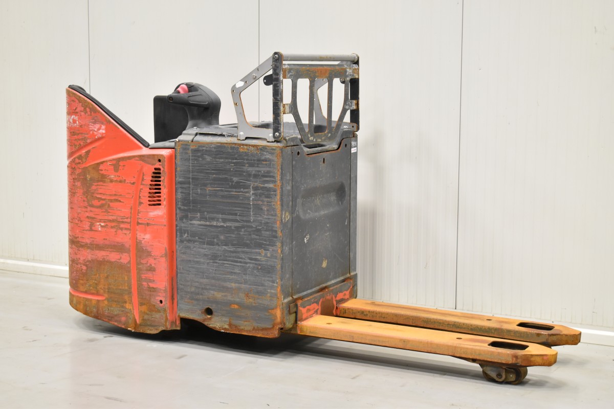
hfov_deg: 29.9
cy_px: 204
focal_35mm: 68
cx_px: 307
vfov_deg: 20.2
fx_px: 1151
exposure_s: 1/30
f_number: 5.6
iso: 1600
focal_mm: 45
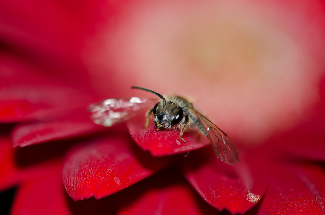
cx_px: 162
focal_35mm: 128
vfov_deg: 10.7
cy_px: 108
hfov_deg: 16.1
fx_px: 1149
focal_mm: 85
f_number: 4.8
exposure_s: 1/125
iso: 100
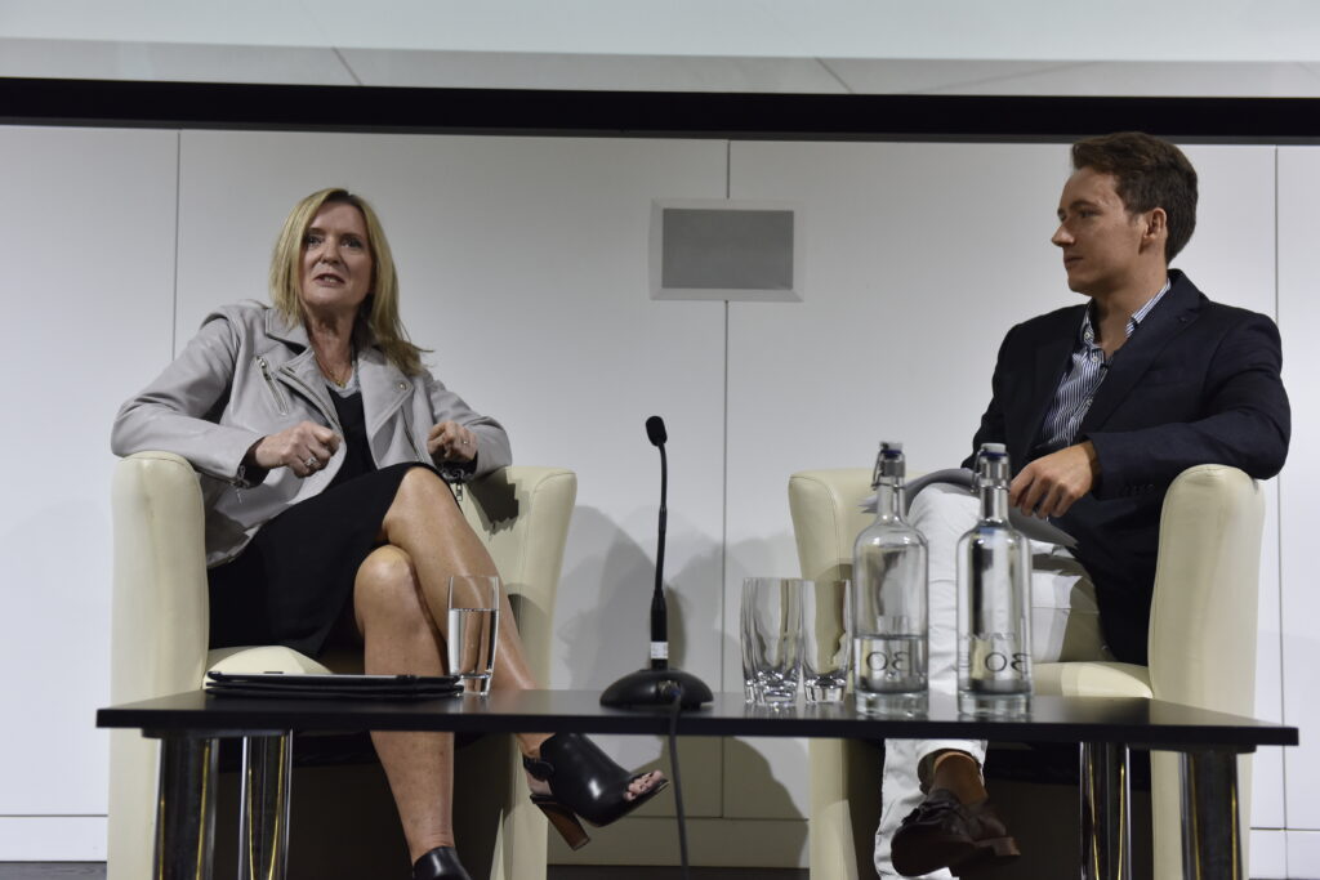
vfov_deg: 24.2
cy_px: 440
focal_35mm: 56
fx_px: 2053
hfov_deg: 35.6
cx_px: 660
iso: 1600
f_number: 4
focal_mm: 56
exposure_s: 1/80
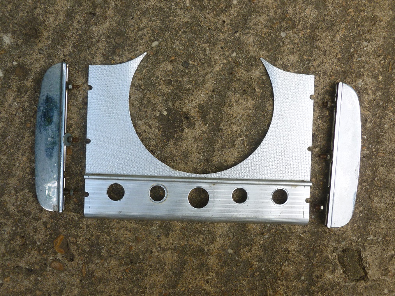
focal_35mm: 28
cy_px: 148
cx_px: 198
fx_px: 320
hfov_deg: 63.4
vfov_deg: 49.8
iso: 100
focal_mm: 5
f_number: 3.3
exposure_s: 1/250
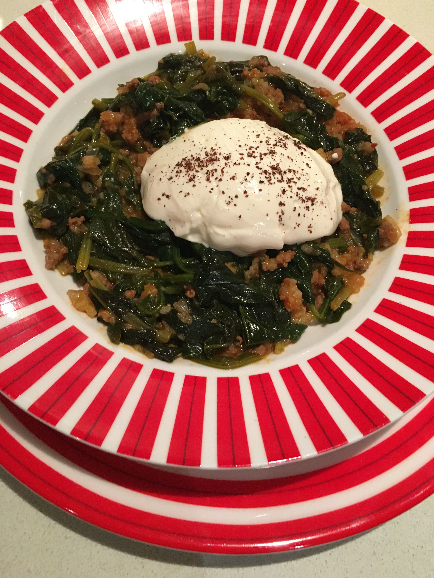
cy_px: 289
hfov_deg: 48.2
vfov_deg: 61.7
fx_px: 485
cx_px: 217
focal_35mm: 29
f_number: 2.2
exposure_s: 1/17
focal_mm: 4.15
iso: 200
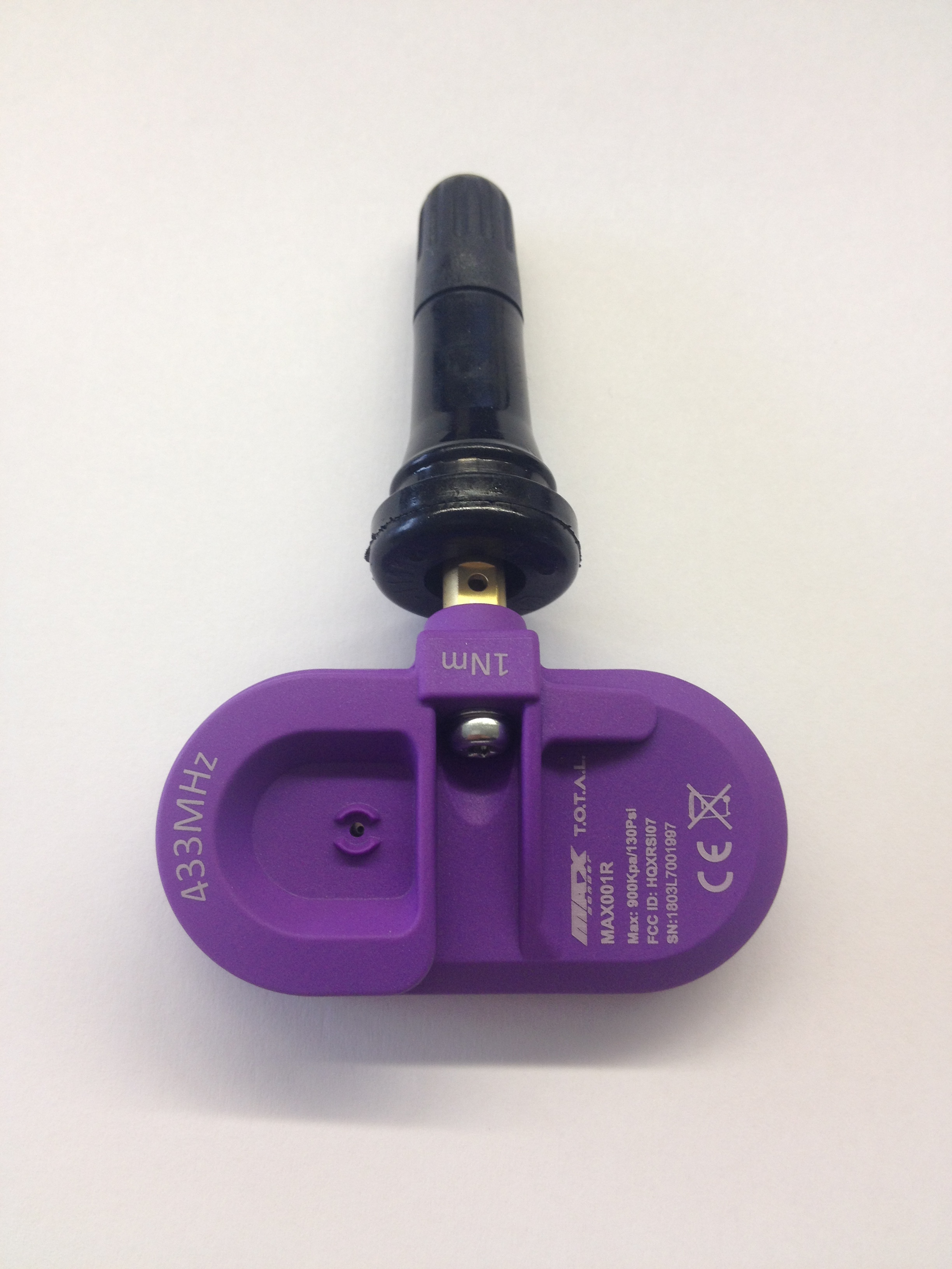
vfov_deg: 52.6
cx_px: 476
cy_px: 634
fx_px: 1283
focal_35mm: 35
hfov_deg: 40.7
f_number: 2.4
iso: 50
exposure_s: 1/20
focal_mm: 4.28
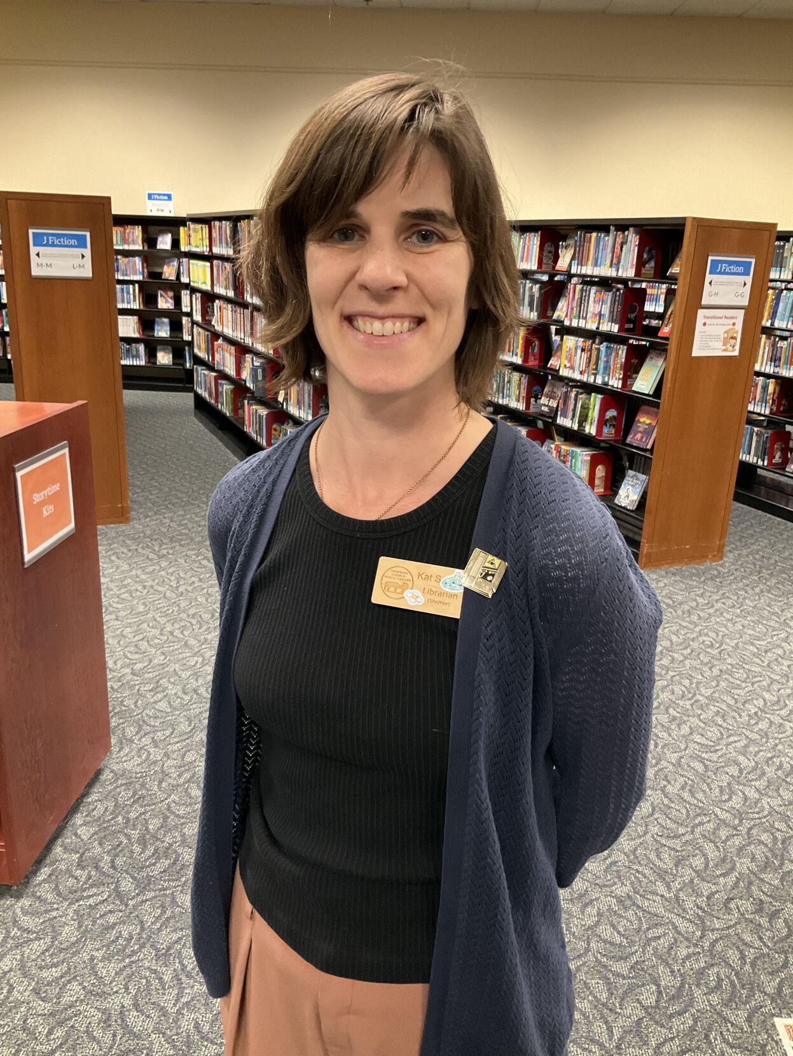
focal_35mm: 29
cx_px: 396
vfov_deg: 61.7
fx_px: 886
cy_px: 528
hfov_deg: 48.2
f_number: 1.8
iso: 200
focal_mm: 3
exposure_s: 1/60
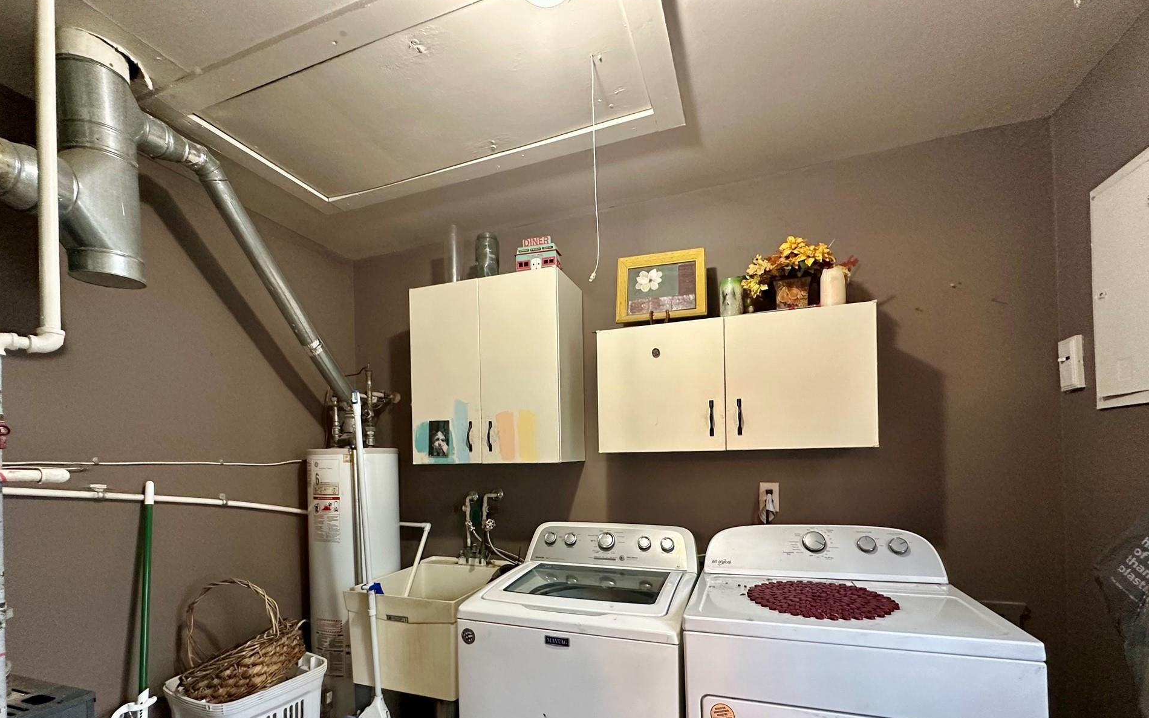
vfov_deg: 69.8
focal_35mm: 16
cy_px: 460
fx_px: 501
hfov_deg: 97.8
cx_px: 559
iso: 500
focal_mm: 2.22
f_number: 2.2
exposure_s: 1/60
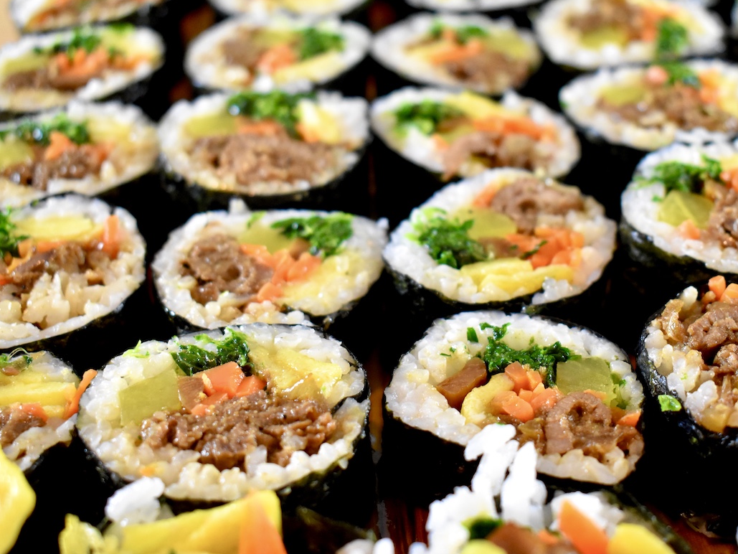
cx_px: 442
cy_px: 275
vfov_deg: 24.0
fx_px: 1301
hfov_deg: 31.6
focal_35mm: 61
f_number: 4.5
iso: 3200
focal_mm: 34
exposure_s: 1/100
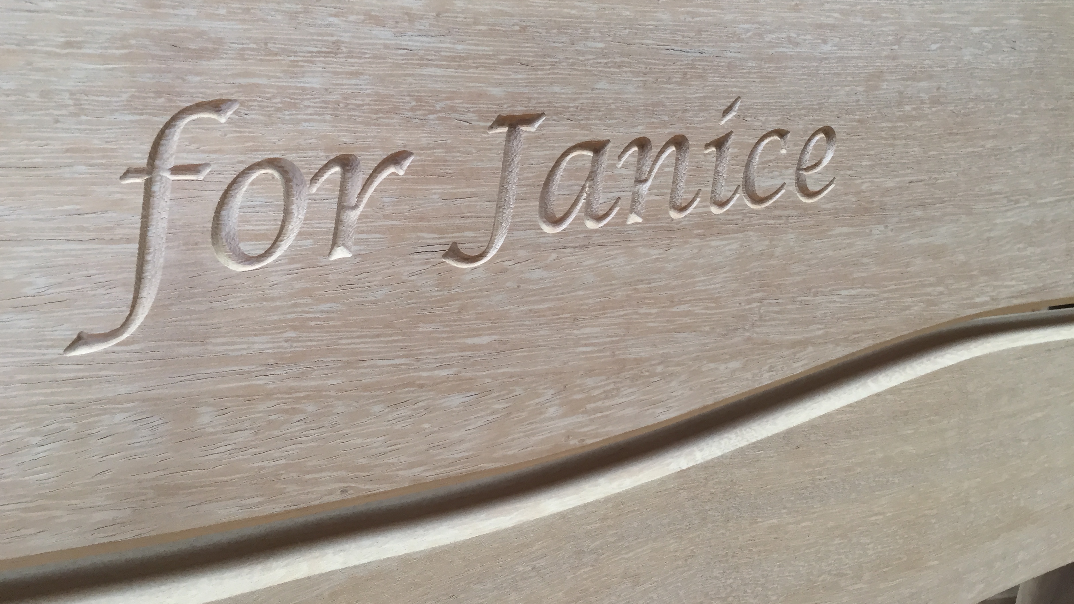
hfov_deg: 61.0
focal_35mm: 32
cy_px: 218
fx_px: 911
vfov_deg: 36.4
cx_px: 531
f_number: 2.2
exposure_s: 1/33
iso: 32
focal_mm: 4.15
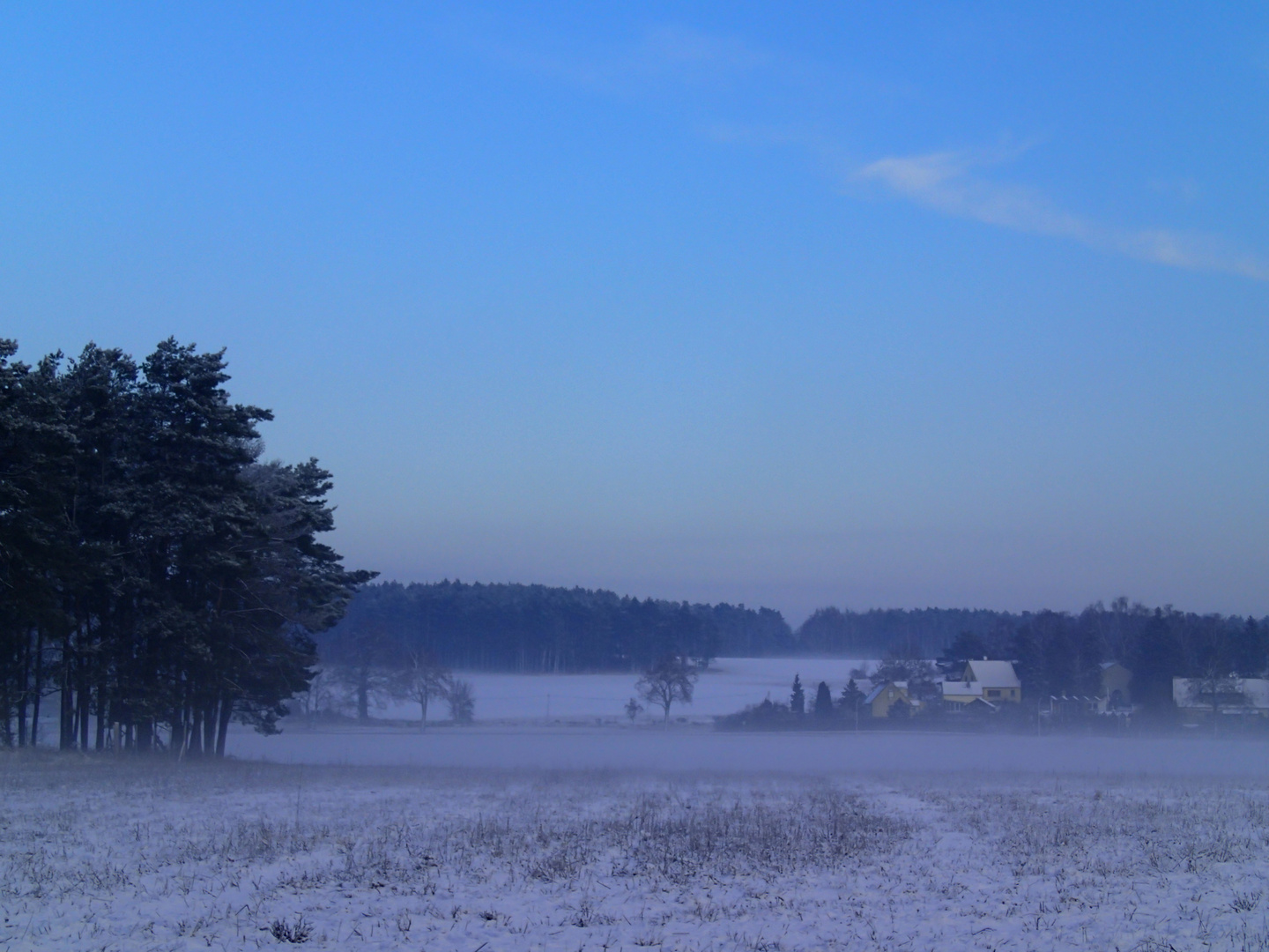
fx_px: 3336
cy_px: 476
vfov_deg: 16.2
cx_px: 634
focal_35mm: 91
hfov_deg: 21.5
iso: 100
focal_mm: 16.48
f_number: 6.3
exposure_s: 1/250
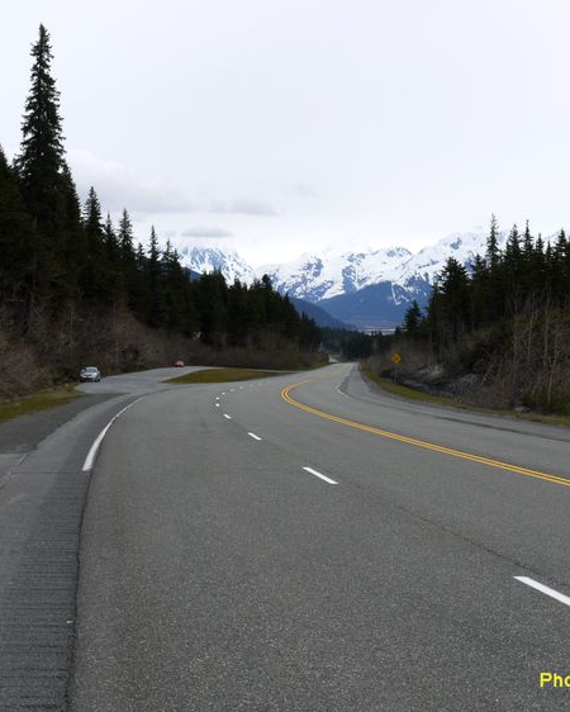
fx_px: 1391
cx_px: 365
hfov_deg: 23.1
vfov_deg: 28.7
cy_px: 359
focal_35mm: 66
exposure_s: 1/320
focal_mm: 25
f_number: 10
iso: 100
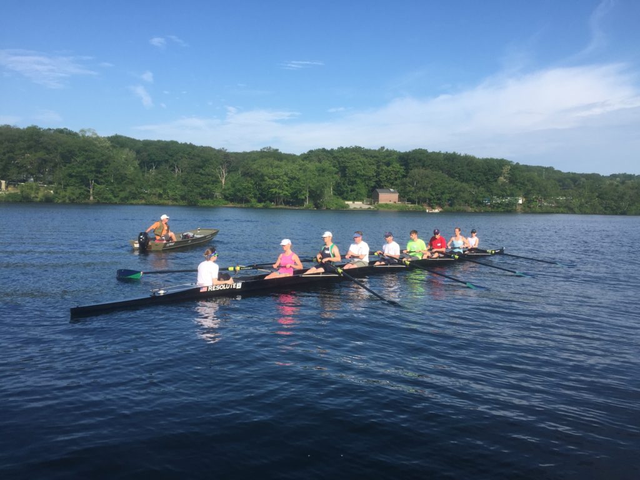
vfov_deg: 48.2
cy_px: 240
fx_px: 536
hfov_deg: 61.7
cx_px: 320
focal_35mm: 29
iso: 32
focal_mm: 4.15
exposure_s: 1/1412
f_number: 2.2
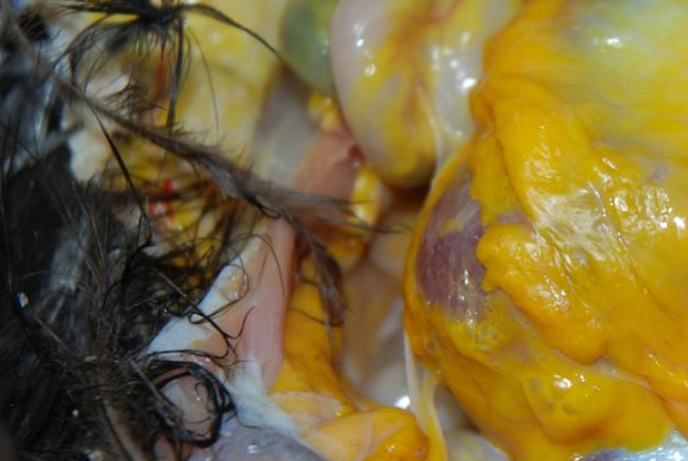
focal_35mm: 274
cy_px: 228
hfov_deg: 7.5
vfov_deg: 5.0
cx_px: 706
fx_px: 5244
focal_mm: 70
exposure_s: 1/60
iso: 200
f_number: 4.5
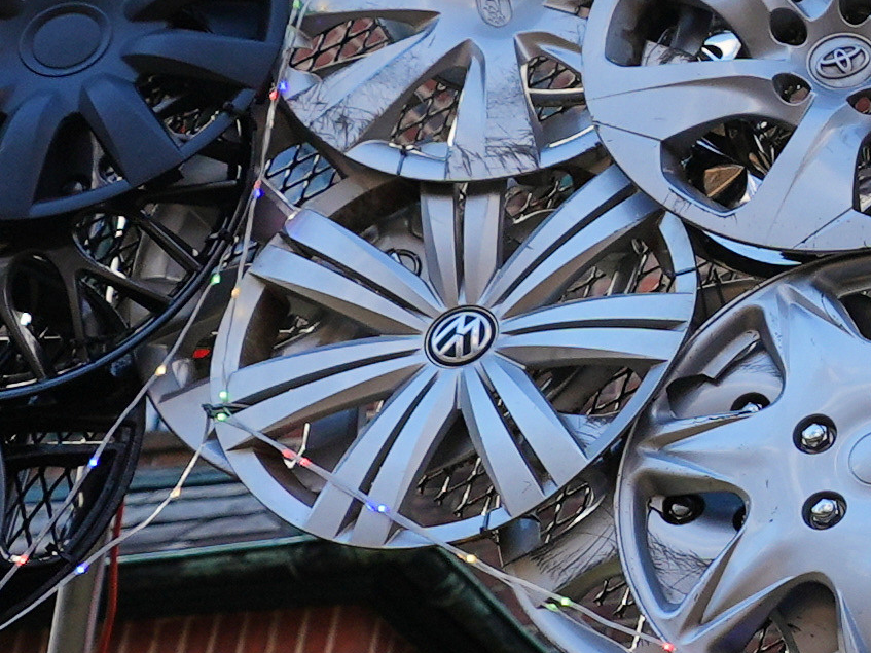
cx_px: 1538
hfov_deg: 15.6
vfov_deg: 13.6
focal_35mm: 109
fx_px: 2742
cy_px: 228
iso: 250
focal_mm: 16
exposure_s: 1/1250
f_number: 2.8
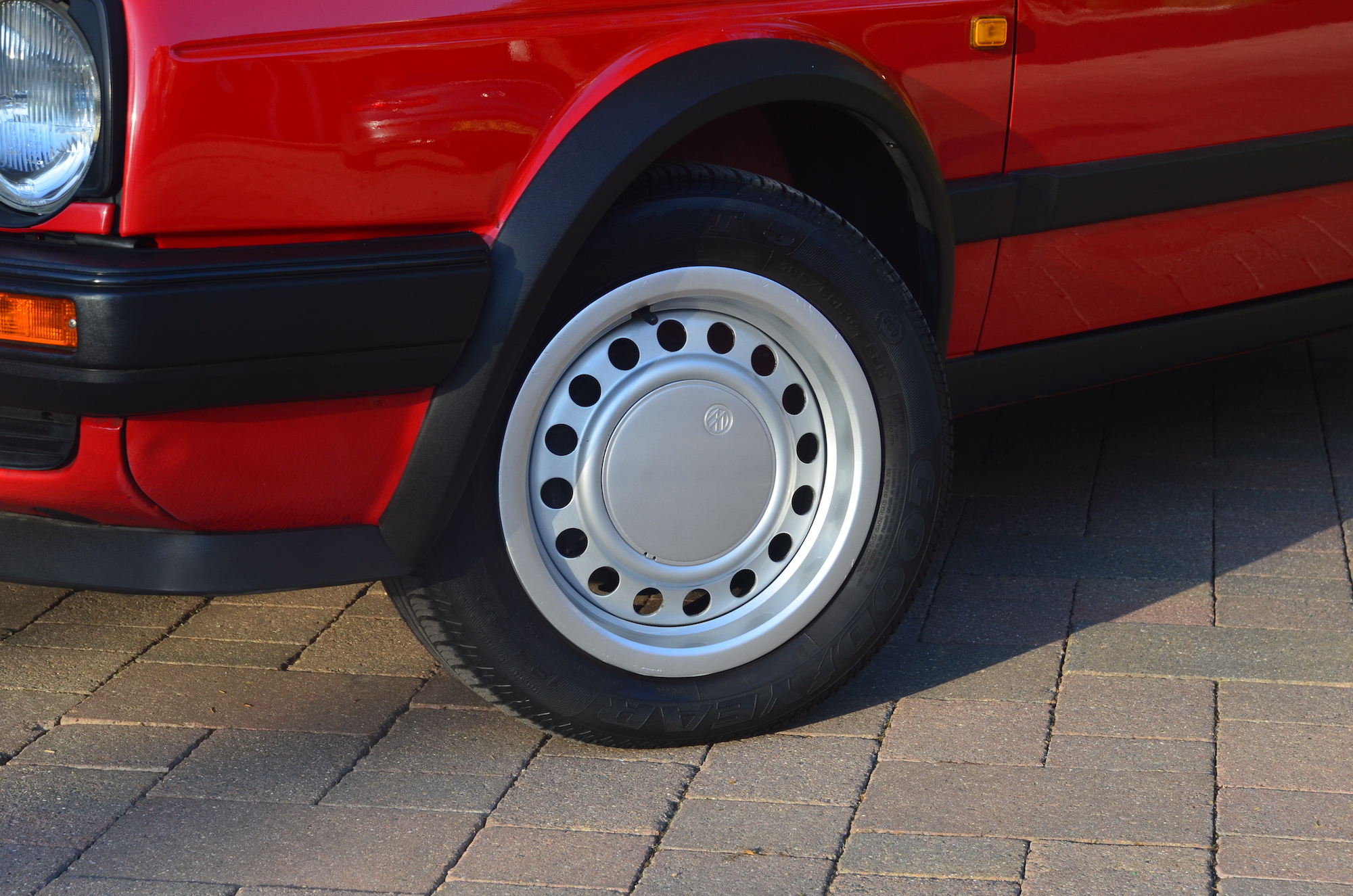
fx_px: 3488
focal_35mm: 93
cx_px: 676
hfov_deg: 22.0
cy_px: 448
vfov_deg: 14.6
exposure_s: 1/125
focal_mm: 62
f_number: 9
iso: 400
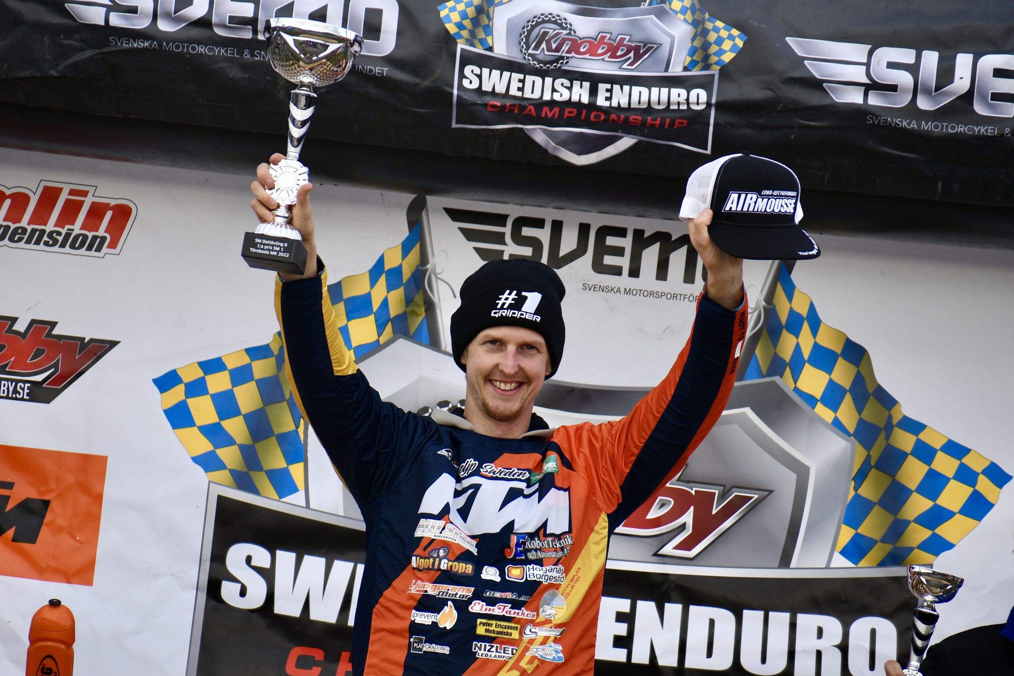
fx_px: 10140
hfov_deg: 5.7
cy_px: 338
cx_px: 507
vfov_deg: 3.8
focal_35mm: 360
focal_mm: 240
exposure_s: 1/500
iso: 400
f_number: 6
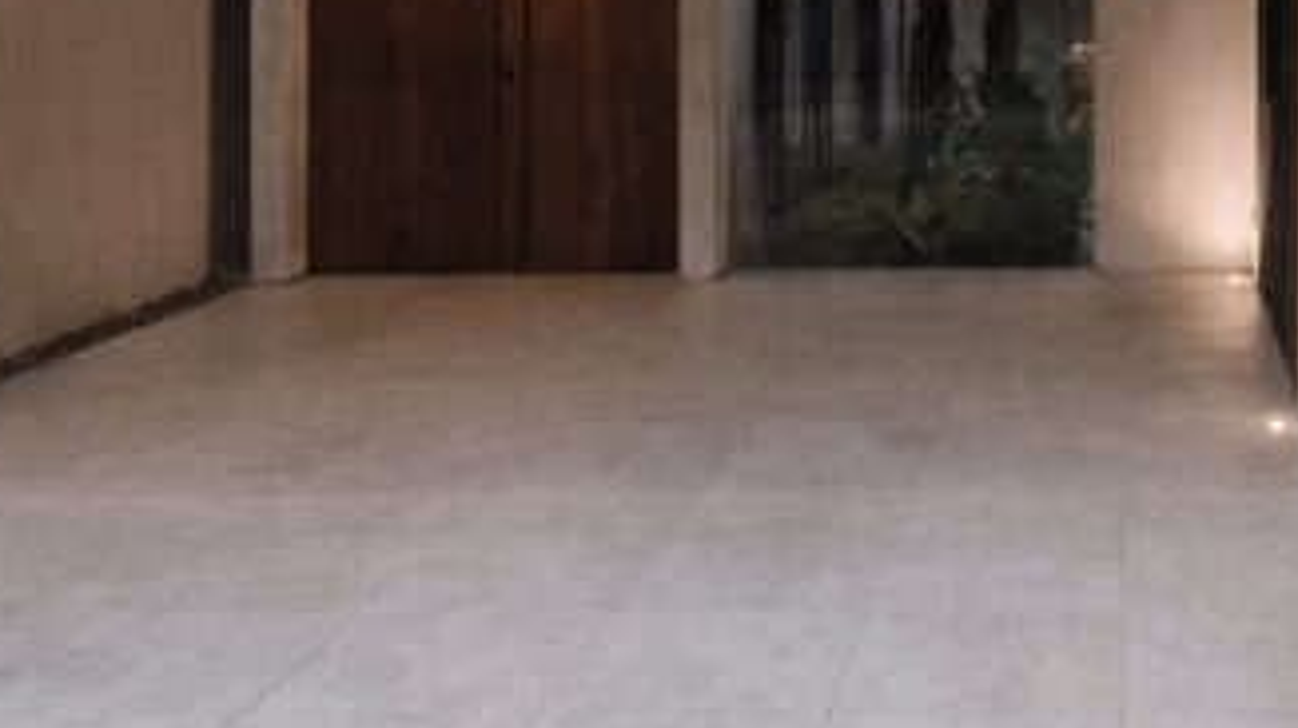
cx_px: 1151
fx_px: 1926
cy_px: -607
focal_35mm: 56
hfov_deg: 35.2
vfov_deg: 17.2
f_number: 11
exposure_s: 1/8
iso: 250
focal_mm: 17
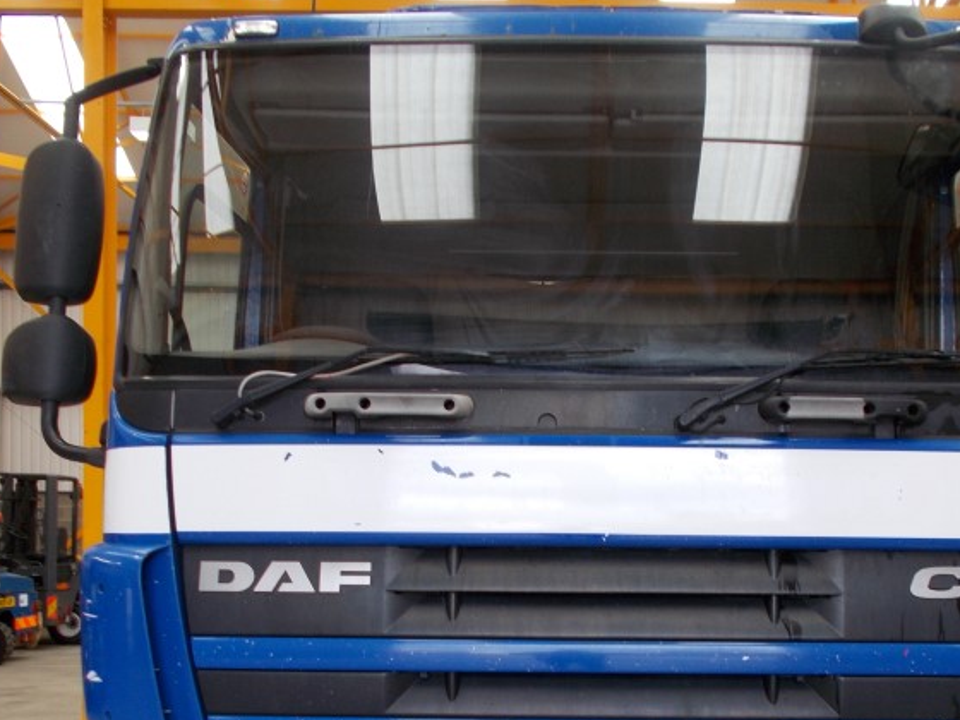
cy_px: 567
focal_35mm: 42
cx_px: 557
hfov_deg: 44.6
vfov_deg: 33.4
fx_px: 1165
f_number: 3.2
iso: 80
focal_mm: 4.6
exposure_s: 1/30
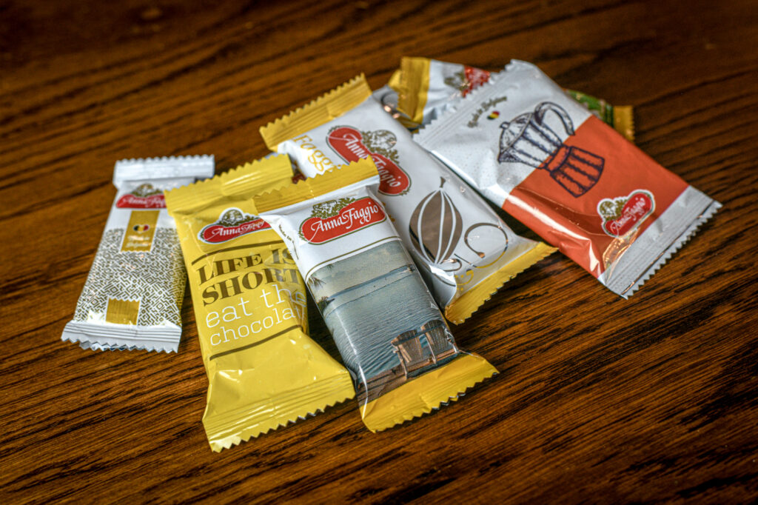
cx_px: 379
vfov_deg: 27.0
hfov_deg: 39.6
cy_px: 252
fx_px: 1052
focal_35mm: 50
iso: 1000
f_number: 5.6
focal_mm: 50
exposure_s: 1/100
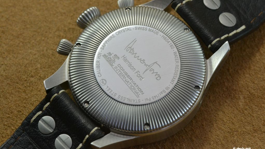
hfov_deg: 15.1
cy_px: 67
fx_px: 998
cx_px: 133
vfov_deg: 8.5
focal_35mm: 142
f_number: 16
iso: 1600
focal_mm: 90
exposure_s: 1/100
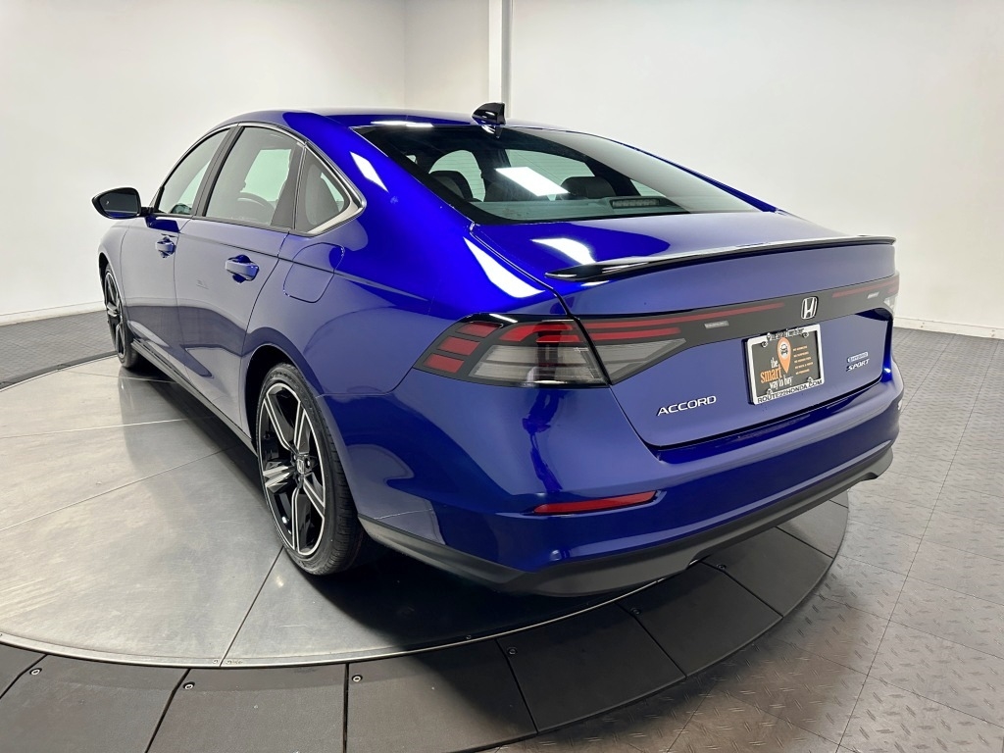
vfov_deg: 56.8
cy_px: 376
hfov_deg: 71.6
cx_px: 502
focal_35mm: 24
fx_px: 696
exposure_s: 1/60
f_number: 1.78
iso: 500
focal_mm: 6.86
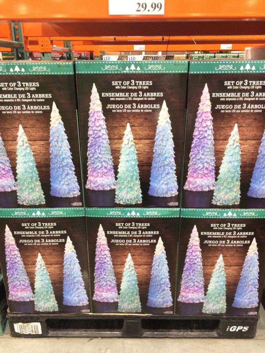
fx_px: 296
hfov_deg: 48.2
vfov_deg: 61.7
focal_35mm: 29
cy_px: 176
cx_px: 132
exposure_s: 1/33
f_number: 2.2
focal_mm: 4.15
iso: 250
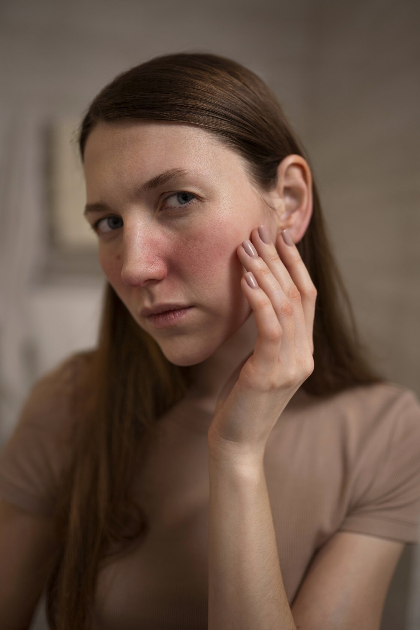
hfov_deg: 37.9
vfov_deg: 54.4
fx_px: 612
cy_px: 315
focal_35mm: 35
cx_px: 210
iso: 320
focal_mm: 35
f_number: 1.8
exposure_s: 1/400
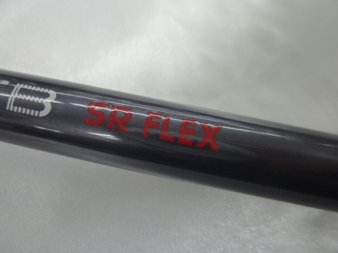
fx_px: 244
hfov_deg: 69.4
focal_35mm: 25
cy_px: 126
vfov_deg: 54.9
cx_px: 169
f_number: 2.8
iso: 160
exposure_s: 1/30
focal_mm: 4.5
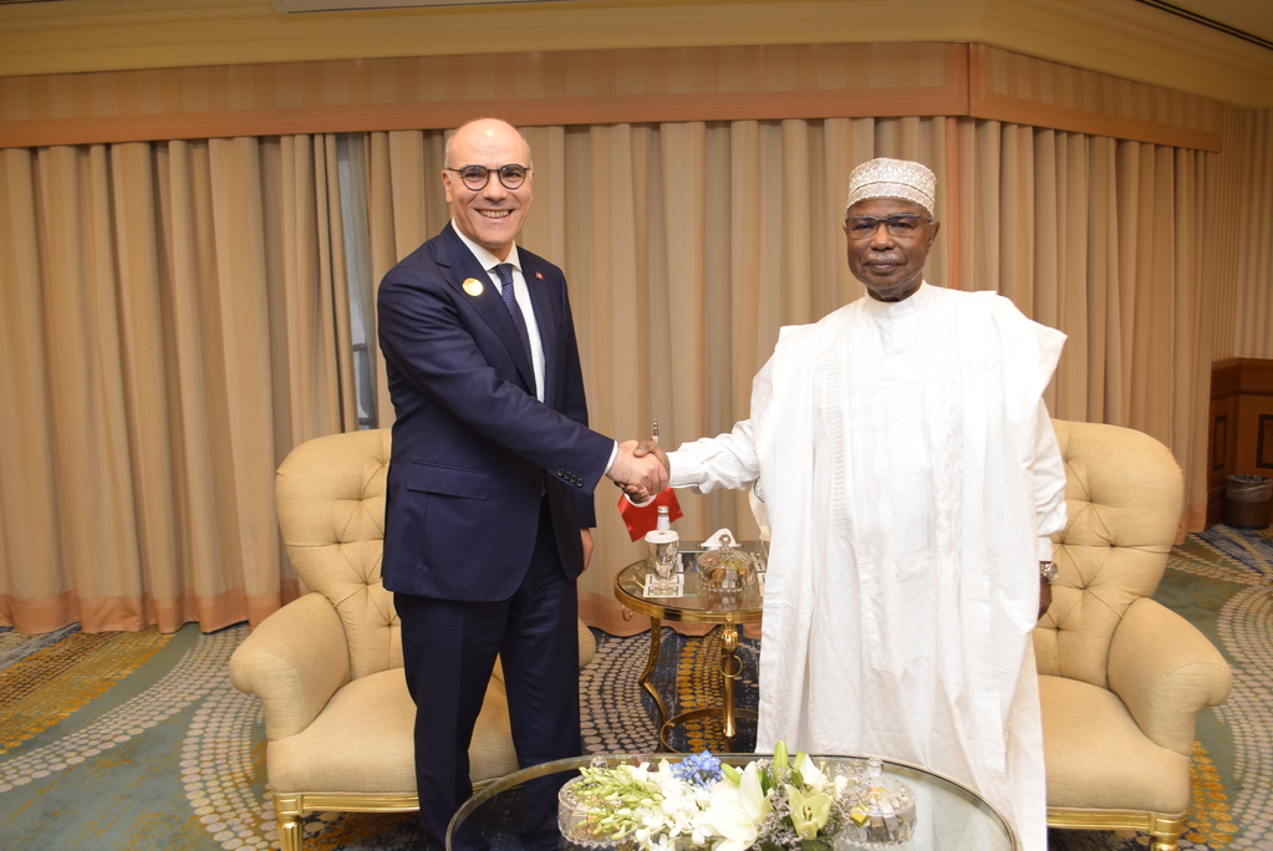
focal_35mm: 30
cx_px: 636
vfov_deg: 43.7
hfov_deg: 61.9
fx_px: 1062
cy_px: 426
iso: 800
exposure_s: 1/80
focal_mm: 20
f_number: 4.5
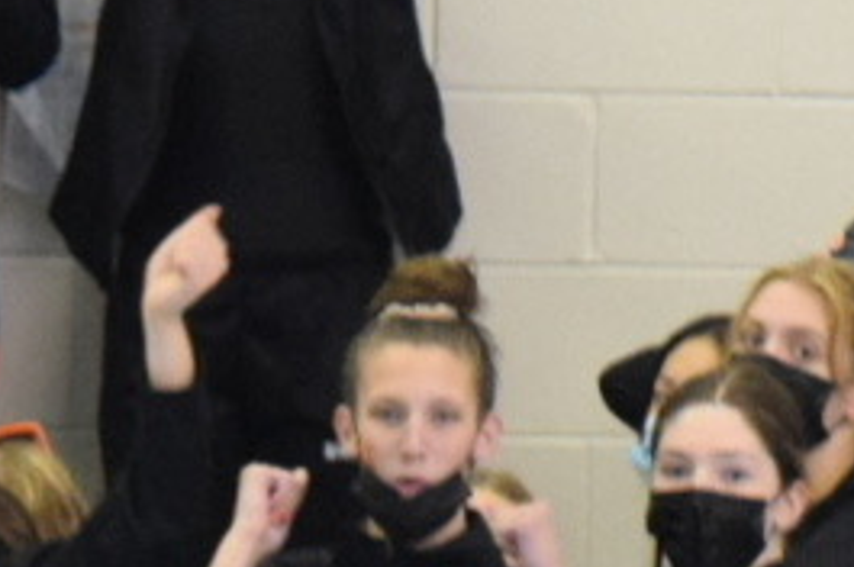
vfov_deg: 0.9
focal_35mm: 1561
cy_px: 554
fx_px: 36985
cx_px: -264
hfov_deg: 1.3
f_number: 5.3
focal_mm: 170
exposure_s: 1/100
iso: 3200
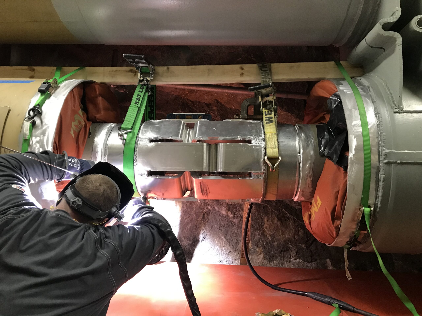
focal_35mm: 28
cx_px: 211
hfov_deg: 63.4
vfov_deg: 49.7
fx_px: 341
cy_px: 158
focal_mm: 3.99
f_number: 1.8
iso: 50
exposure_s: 1/15
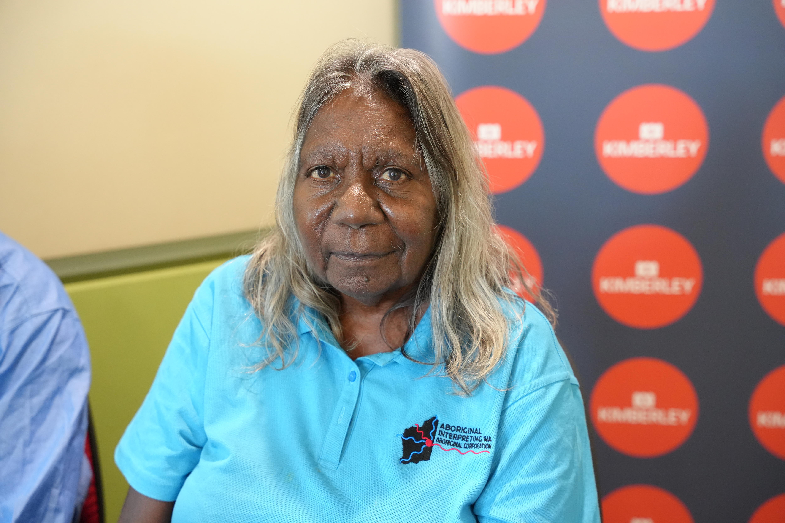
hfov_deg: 28.8
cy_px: 262
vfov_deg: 19.5
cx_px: 392
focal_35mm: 70
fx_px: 1526
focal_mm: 70
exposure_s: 1/160
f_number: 4
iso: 6400
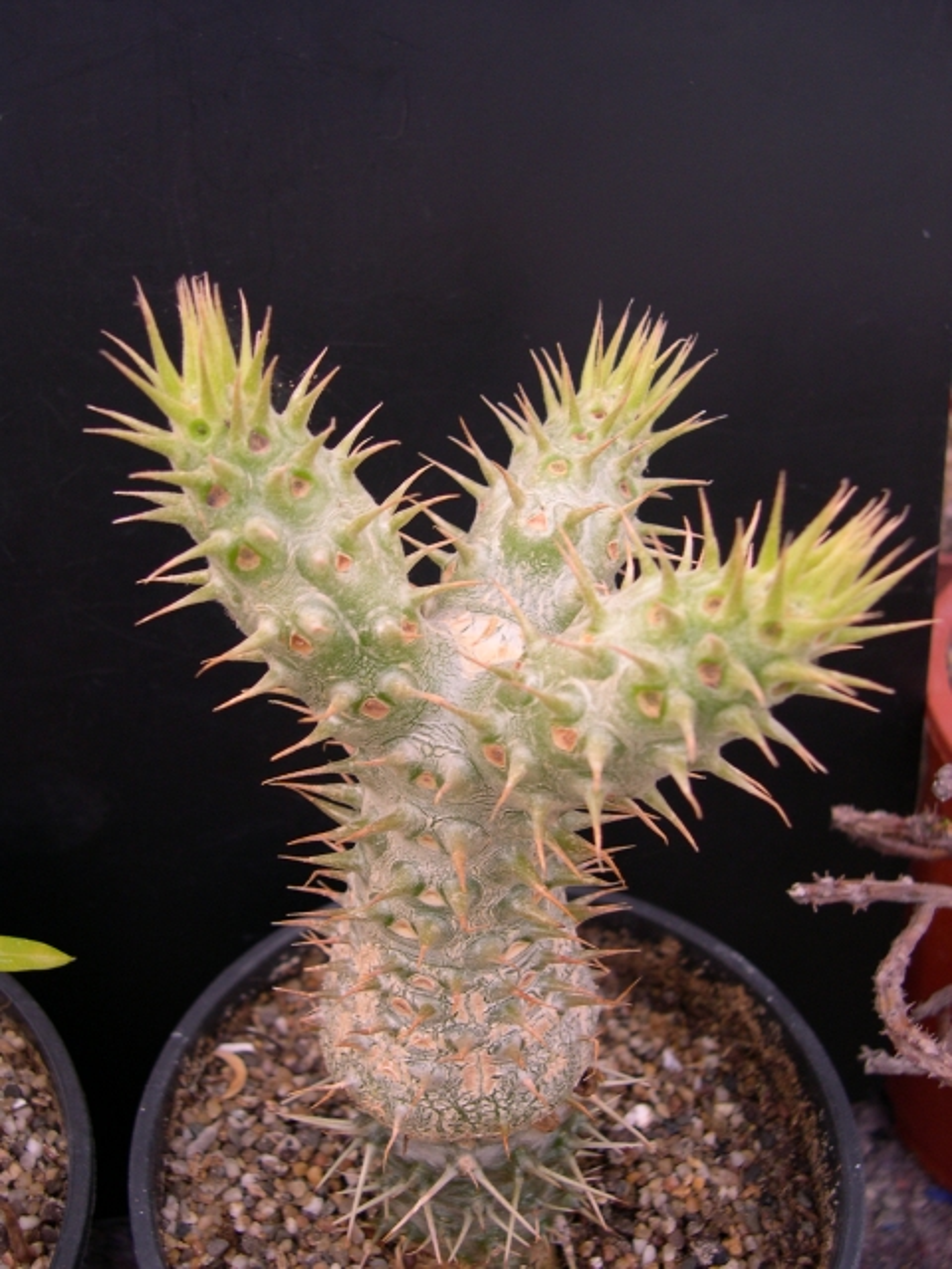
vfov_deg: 49.0
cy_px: 634
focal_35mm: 38
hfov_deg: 37.7
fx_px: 1393
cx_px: 476
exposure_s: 1/73.5
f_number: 2.8
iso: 100
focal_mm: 8
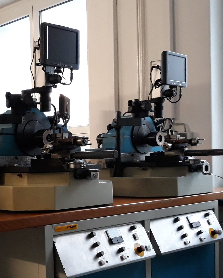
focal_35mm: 36
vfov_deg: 50.3
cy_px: 138
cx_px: 126
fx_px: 297
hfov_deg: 41.1
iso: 320
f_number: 1.7
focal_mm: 3.71
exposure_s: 1/25
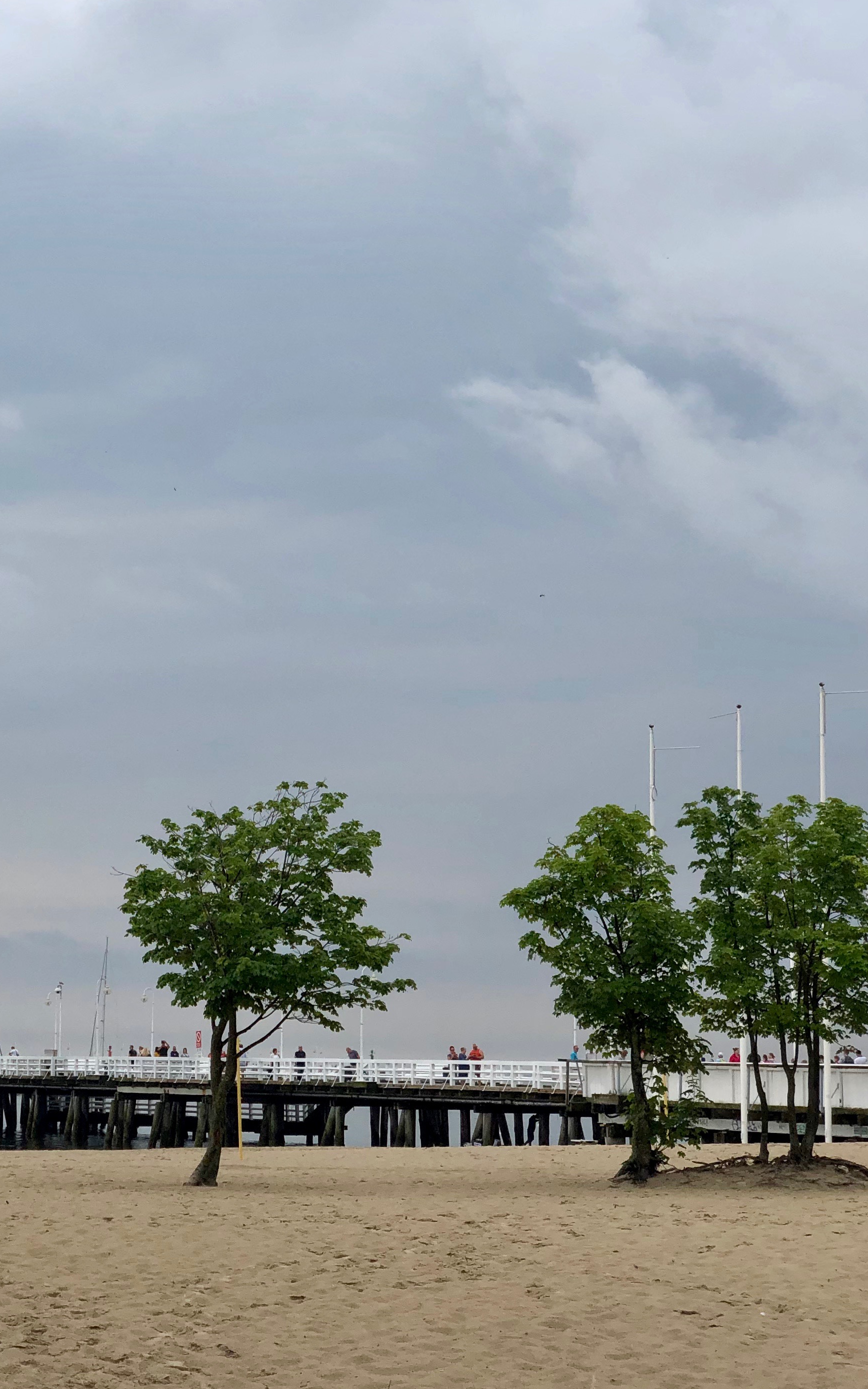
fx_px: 3028
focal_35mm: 80
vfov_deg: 25.8
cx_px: 10
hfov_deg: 16.0
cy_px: 654
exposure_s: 1/800
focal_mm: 6
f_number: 2.4
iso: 16
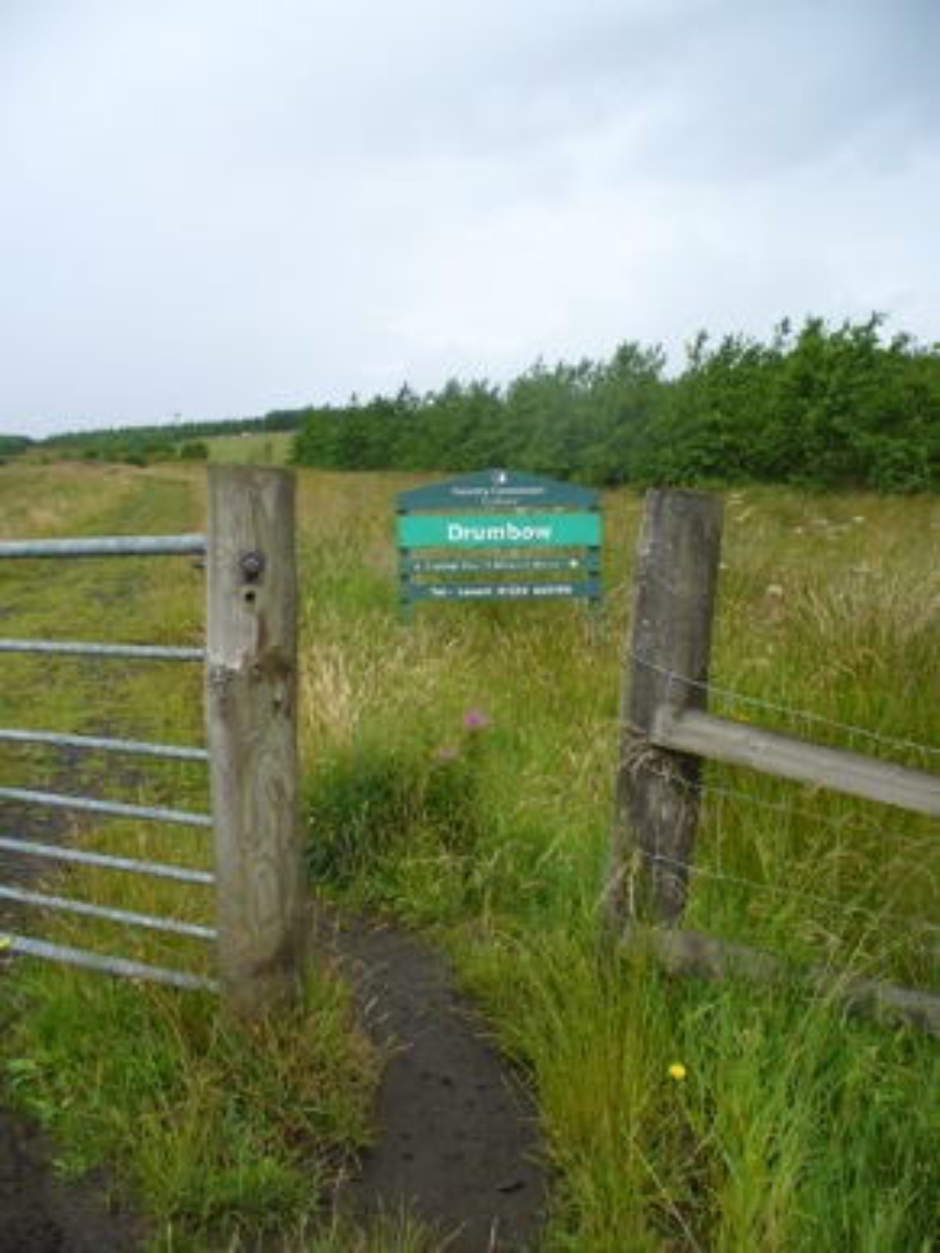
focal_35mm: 37
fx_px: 1340
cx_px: 470
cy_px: 626
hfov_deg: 38.7
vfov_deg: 50.1
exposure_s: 1/125
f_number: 5.6
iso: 80
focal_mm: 6.1
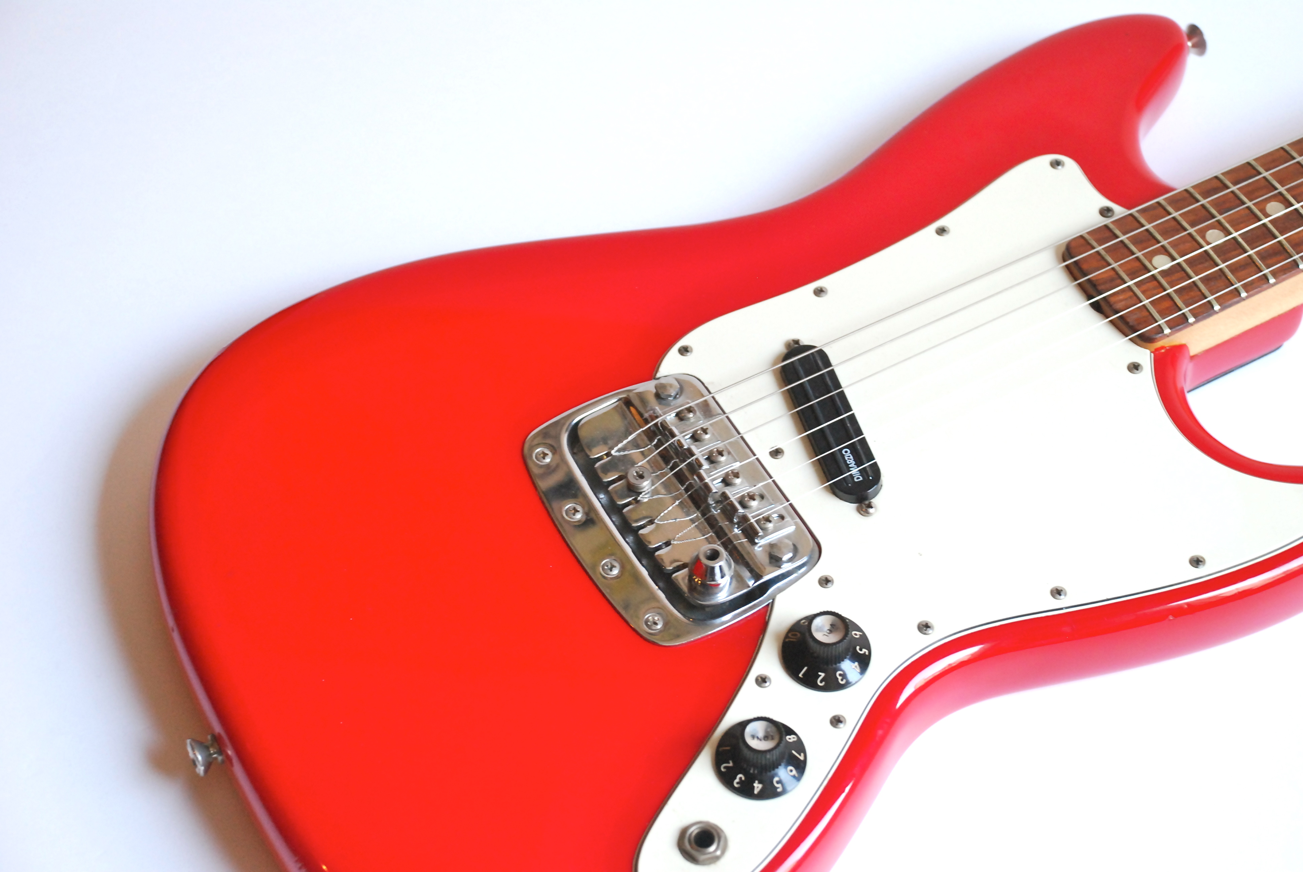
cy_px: 436
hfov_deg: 26.0
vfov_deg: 17.5
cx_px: 652
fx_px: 2827
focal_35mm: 78
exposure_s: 1/60
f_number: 5.6
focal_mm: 52
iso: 1000
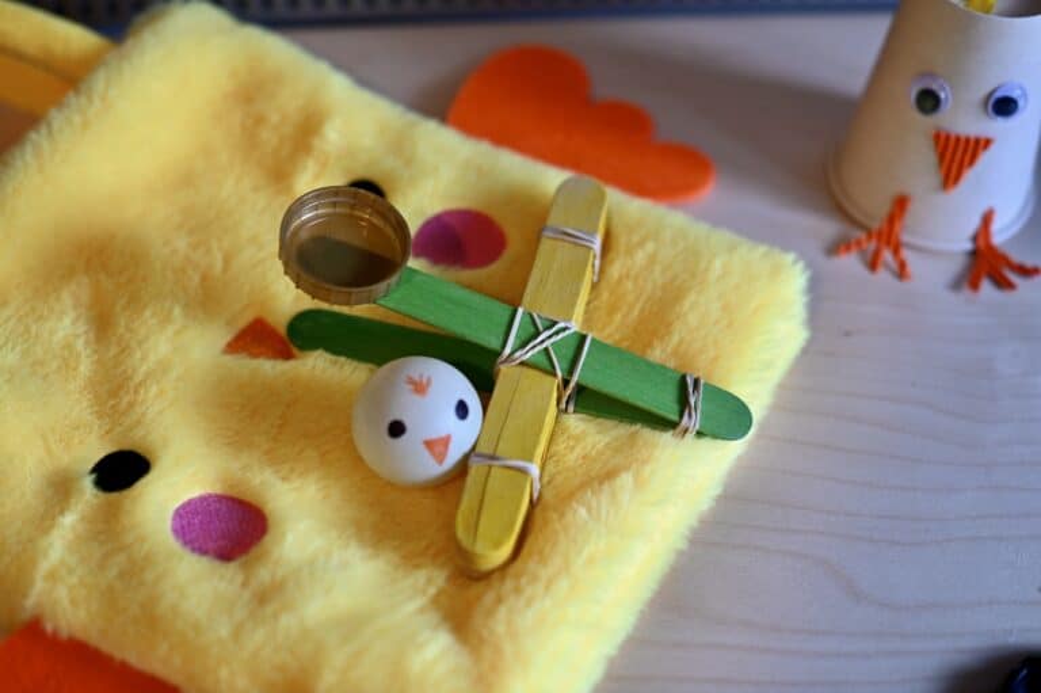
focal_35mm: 50
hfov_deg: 39.6
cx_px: 520
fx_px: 1445
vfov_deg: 27.0
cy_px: 346
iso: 400
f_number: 2.8
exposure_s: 1/160
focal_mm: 50
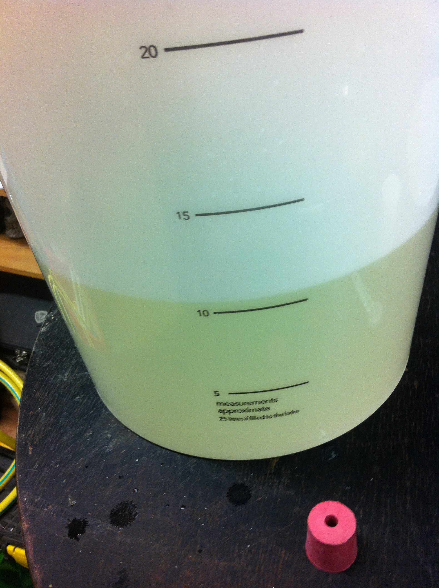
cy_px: 294
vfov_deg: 52.7
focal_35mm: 35
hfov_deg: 40.6
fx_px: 593
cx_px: 220
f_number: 2.8
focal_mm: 3.85
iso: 100
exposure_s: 1/20
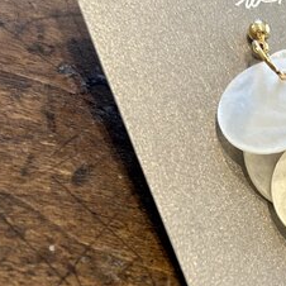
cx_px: 344
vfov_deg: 26.4
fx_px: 608
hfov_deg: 24.1
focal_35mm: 65
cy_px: 114
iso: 200
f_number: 1.5
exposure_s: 1/47
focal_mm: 5.7
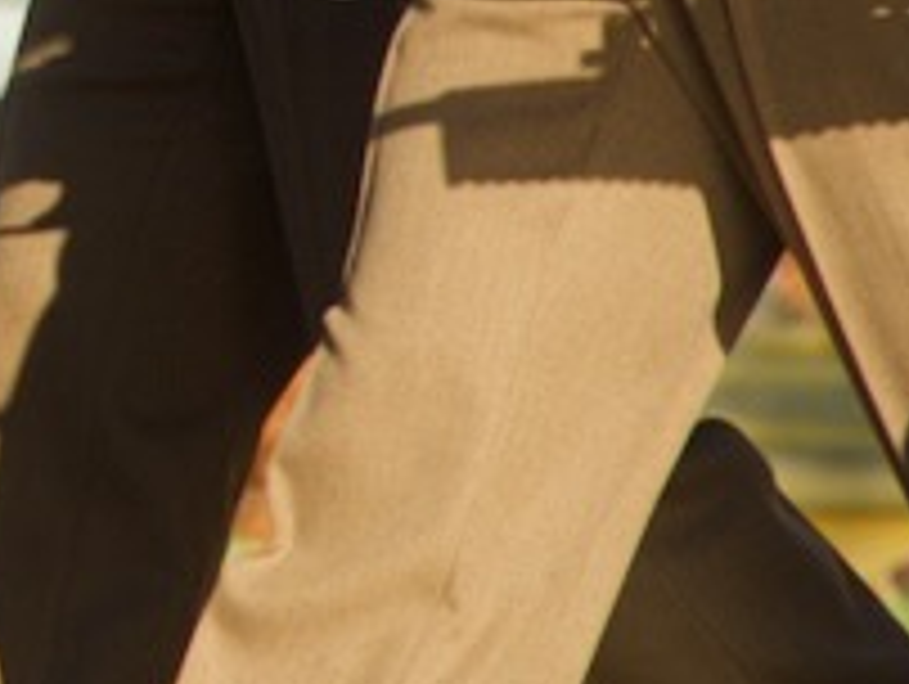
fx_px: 29577
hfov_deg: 1.8
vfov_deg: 1.3
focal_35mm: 1125
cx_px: -1364
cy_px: -536
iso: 800
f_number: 13
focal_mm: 185
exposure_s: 1/500
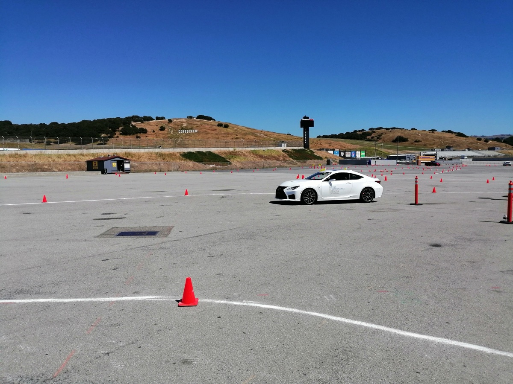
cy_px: 192
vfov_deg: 53.1
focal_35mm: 26
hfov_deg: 67.3
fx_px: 385
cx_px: 256
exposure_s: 1/2882
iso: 50
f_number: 1.8
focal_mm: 3.62
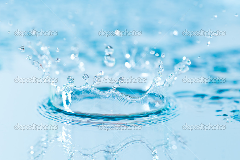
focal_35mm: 158
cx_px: 120
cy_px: 80
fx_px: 1049
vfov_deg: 8.7
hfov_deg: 13.1
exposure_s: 1/60
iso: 200
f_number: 9
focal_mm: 105
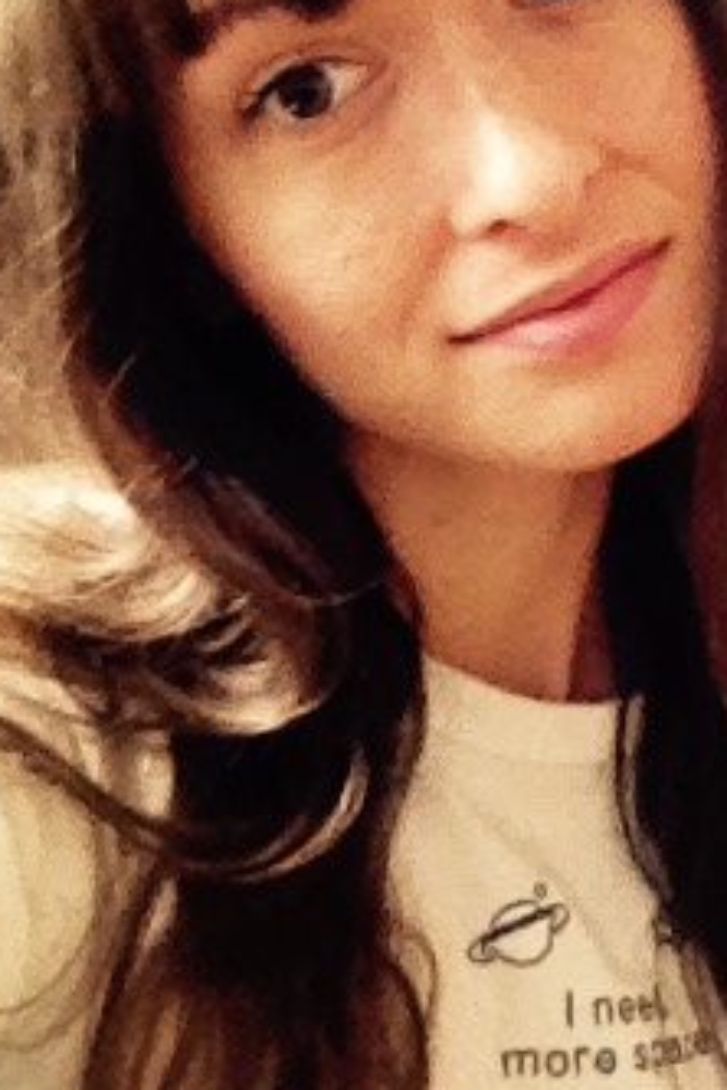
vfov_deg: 28.5
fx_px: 2120
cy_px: 291
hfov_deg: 19.0
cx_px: 688
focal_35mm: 70
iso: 500
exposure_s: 1/30
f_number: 2.4
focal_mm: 1.85
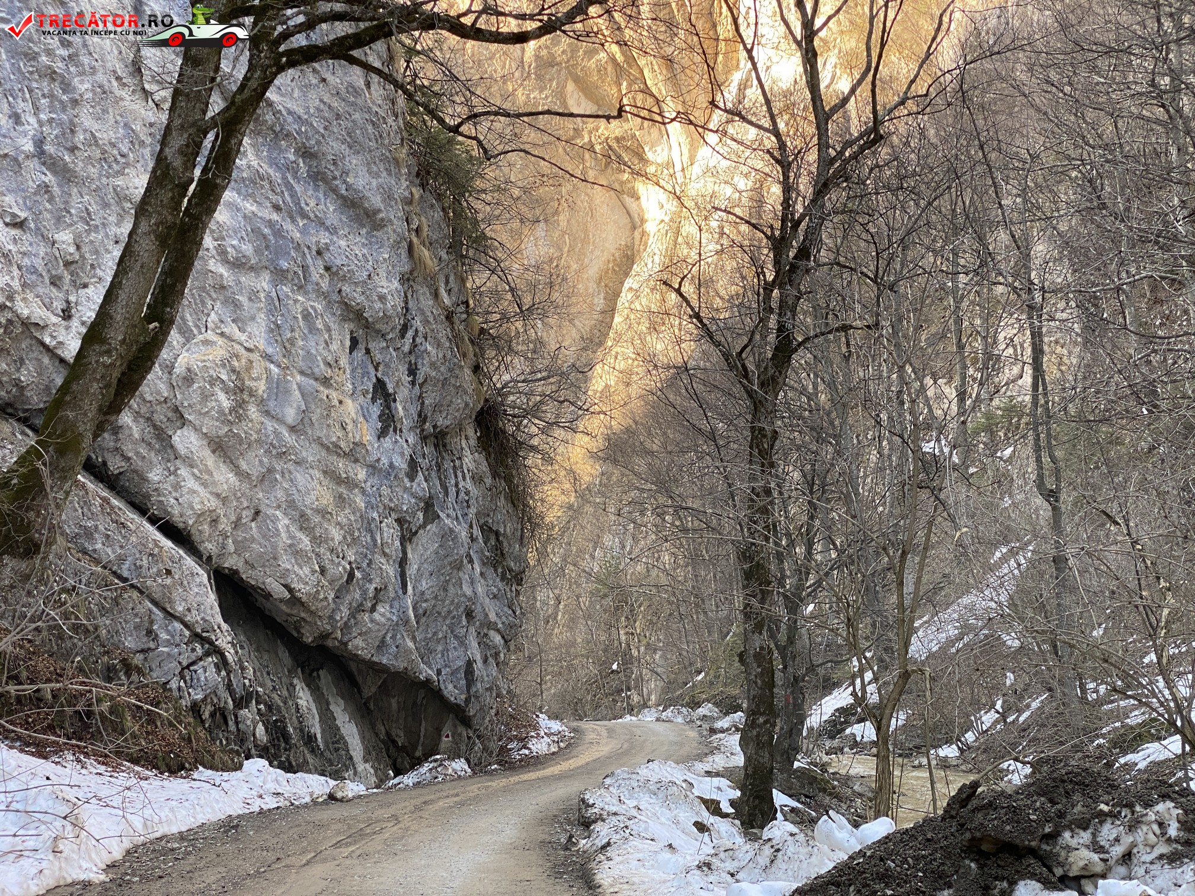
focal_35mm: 52
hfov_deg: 36.8
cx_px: 598
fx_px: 1795
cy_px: 448
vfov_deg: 28.0
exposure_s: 1/122
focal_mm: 6
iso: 64
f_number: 2
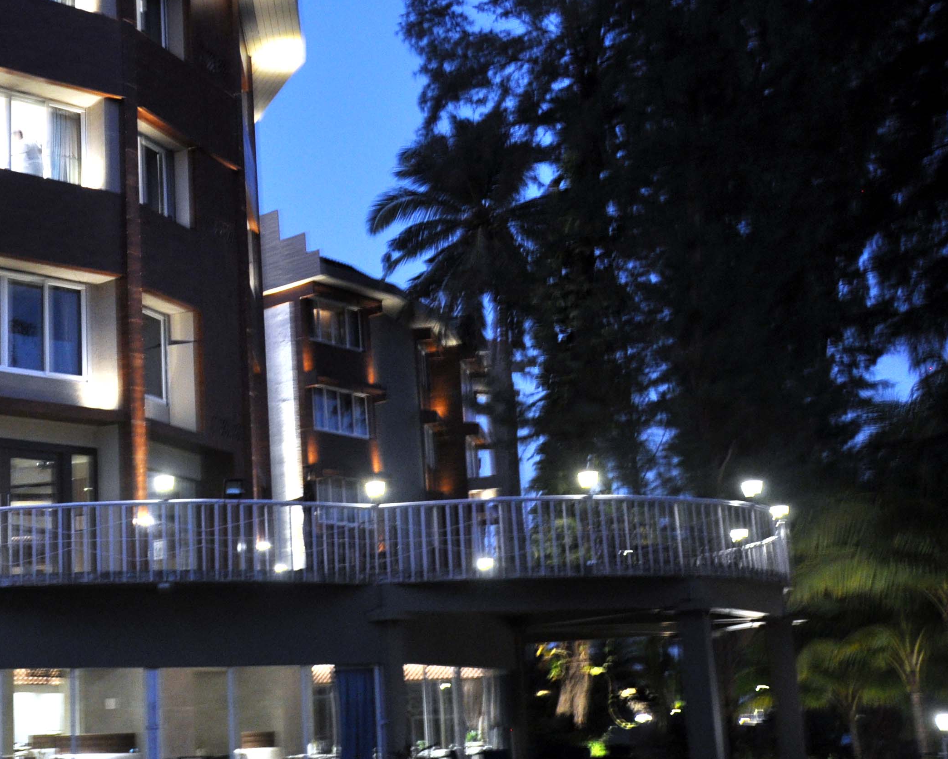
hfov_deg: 33.3
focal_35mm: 52
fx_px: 1459
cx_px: 26
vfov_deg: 29.1
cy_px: 331
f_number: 3.5
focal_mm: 18
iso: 500
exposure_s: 1/3
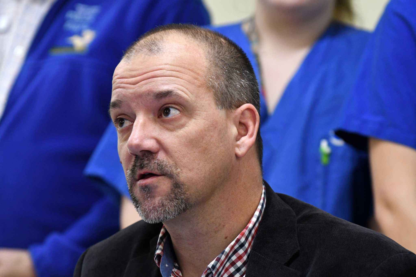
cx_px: 208
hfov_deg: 6.9
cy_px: 138
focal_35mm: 300
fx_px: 3466
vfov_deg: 4.6
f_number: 4
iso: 3200
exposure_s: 1/200
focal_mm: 200
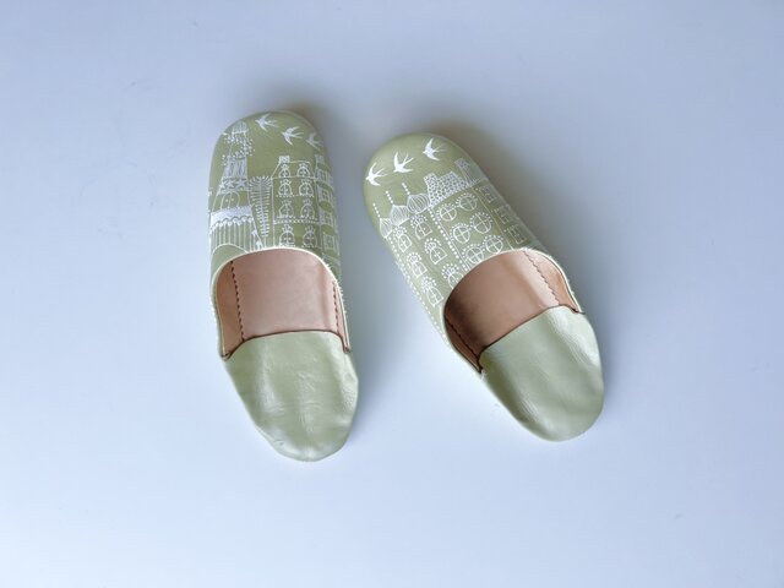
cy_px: 294
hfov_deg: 67.3
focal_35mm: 26
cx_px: 392
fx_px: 589
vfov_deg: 53.1
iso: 50
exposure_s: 1/709
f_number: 1.5
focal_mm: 5.7
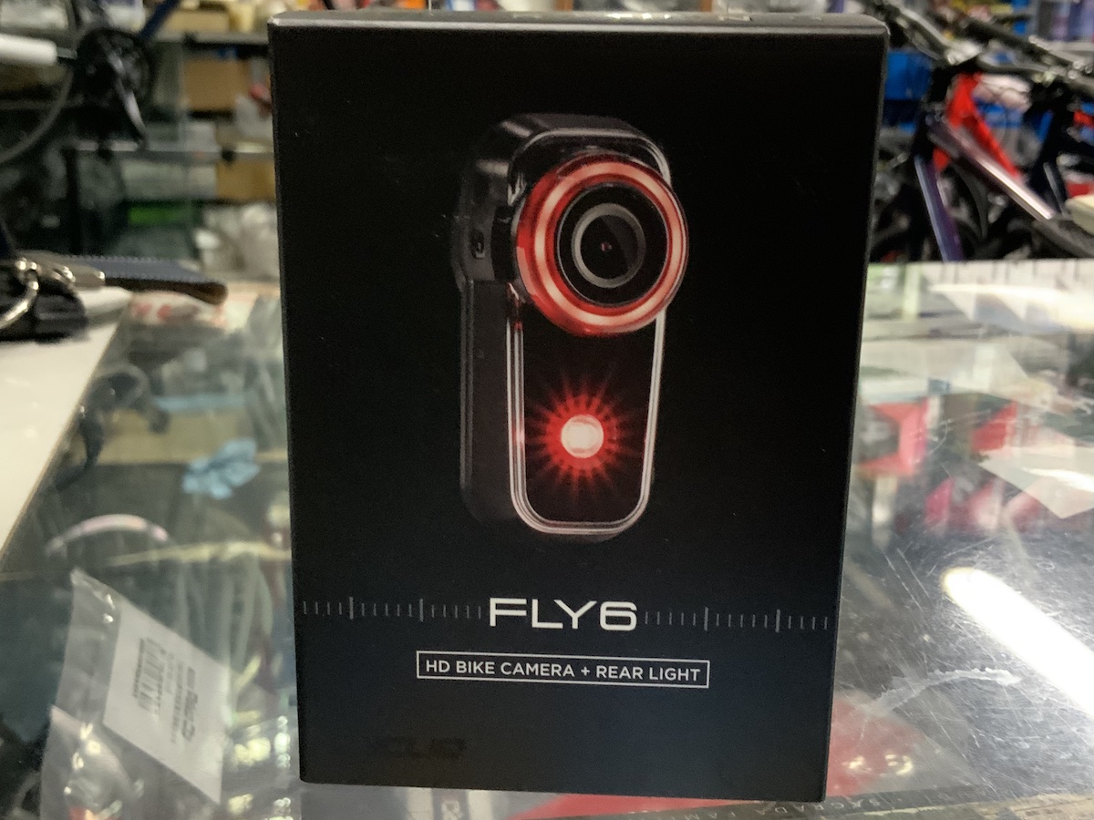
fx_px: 917
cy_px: 410
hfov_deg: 61.7
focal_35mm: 29
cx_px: 547
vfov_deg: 48.2
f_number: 1.8
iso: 250
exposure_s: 1/50
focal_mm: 3
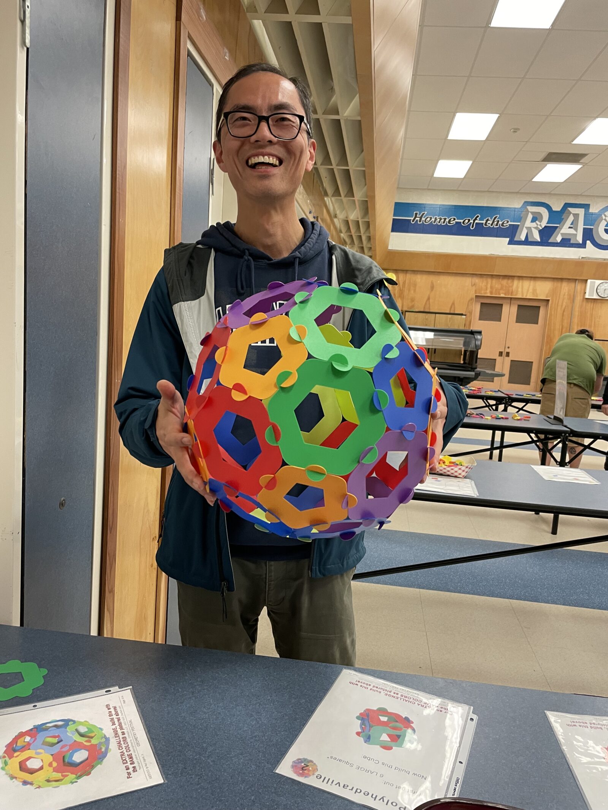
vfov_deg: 67.3
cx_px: 304
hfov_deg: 53.1
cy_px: 405
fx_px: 609
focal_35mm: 26
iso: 160
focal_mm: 4.2
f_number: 1.6
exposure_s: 1/60
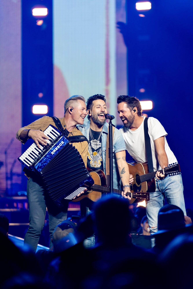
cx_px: 96
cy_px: 144
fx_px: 1125
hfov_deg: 9.8
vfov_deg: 14.7
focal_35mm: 140
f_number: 2.8
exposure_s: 1/500
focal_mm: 140
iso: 800
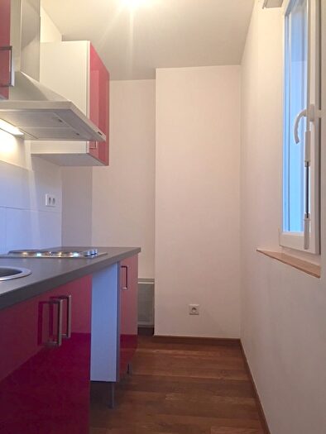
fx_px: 364
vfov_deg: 61.6
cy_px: 217
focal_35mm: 29
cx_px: 163
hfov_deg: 48.2
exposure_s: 1/33
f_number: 2.2
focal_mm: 4.15
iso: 125
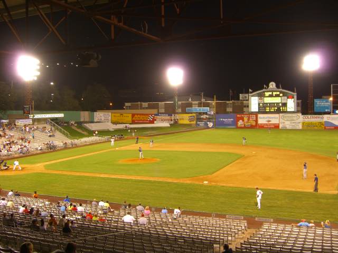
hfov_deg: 49.0
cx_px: 169
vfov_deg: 37.7
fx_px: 371
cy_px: 126
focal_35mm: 38
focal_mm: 7.9
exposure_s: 1/20
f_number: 2.8
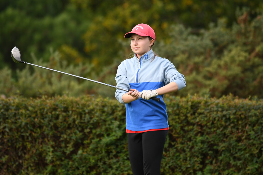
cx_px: 132
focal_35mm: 675
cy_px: 88
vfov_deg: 2.0
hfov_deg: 3.1
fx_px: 4931
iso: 800
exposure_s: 1/800
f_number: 7.1
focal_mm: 450
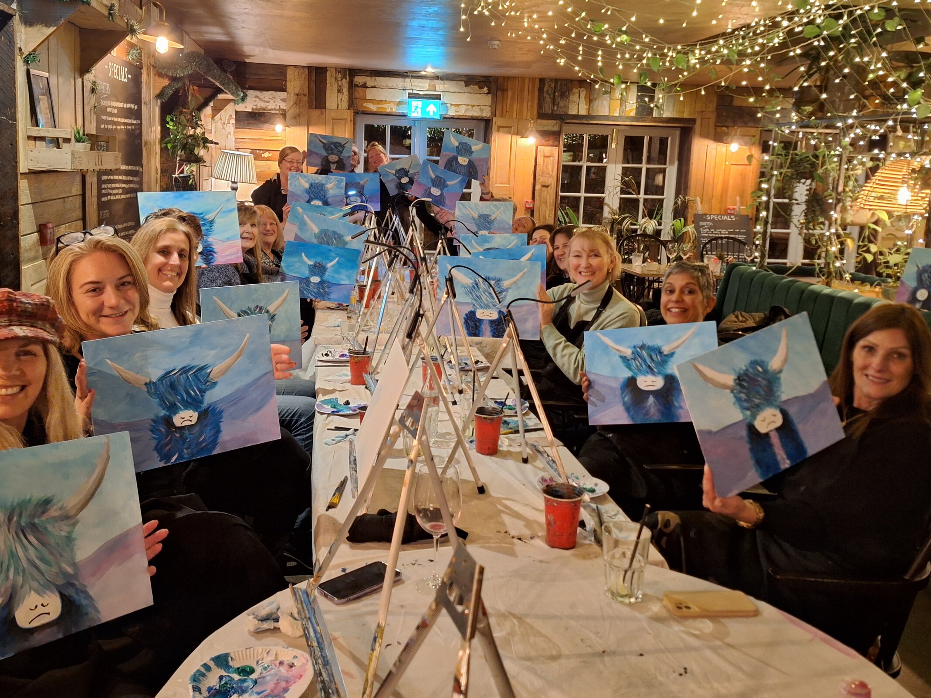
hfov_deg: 58.2
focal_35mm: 31
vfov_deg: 45.2
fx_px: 834
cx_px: 412
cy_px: 281
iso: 400
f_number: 1.8
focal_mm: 5.54
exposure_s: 1/20
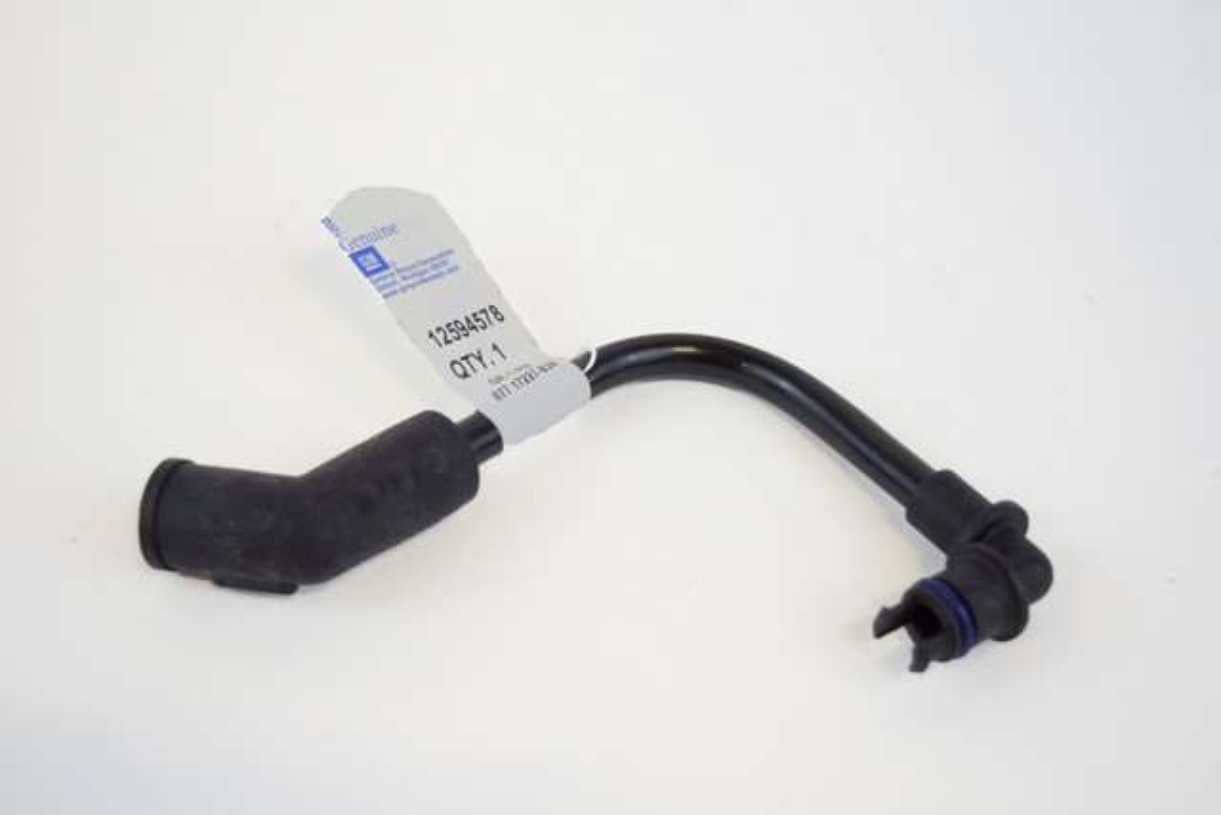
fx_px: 1730
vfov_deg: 26.5
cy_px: 408
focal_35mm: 51
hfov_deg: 38.9
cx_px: 610
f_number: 4.5
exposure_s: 1/60
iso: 900
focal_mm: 34
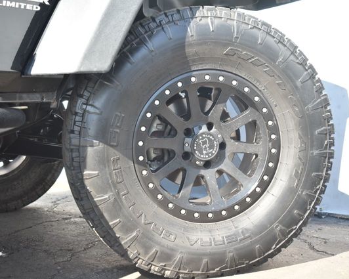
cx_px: 157
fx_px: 543
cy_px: 140
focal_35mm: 53
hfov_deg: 35.6
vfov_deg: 28.8
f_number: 4.2
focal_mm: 31
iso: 140
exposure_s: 1/50
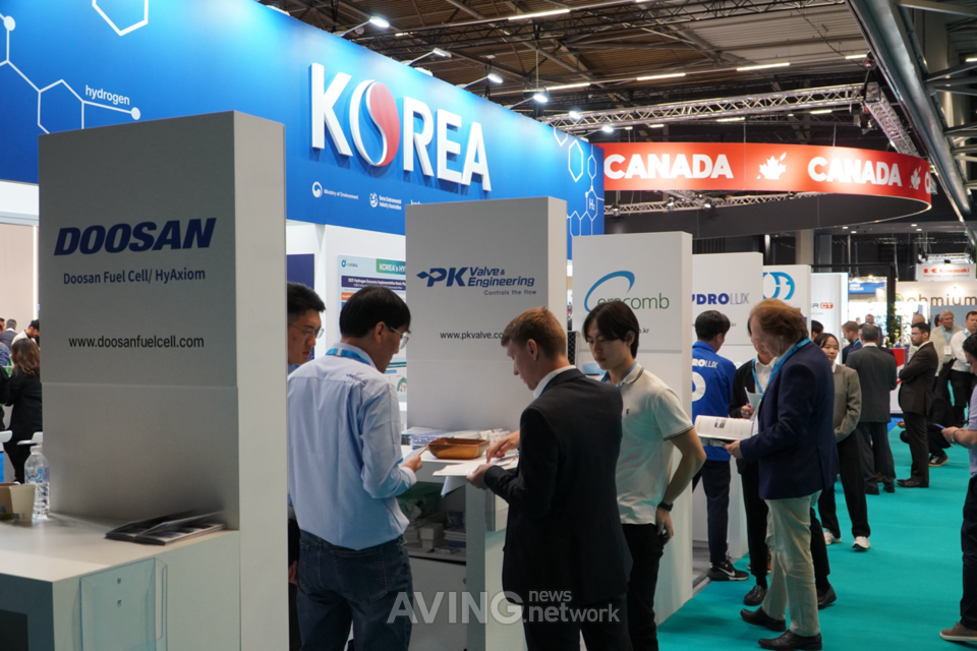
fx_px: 936
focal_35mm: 34
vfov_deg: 38.4
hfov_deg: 55.1
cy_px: 326
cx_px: 488
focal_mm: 23
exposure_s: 1/160
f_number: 4
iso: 1600
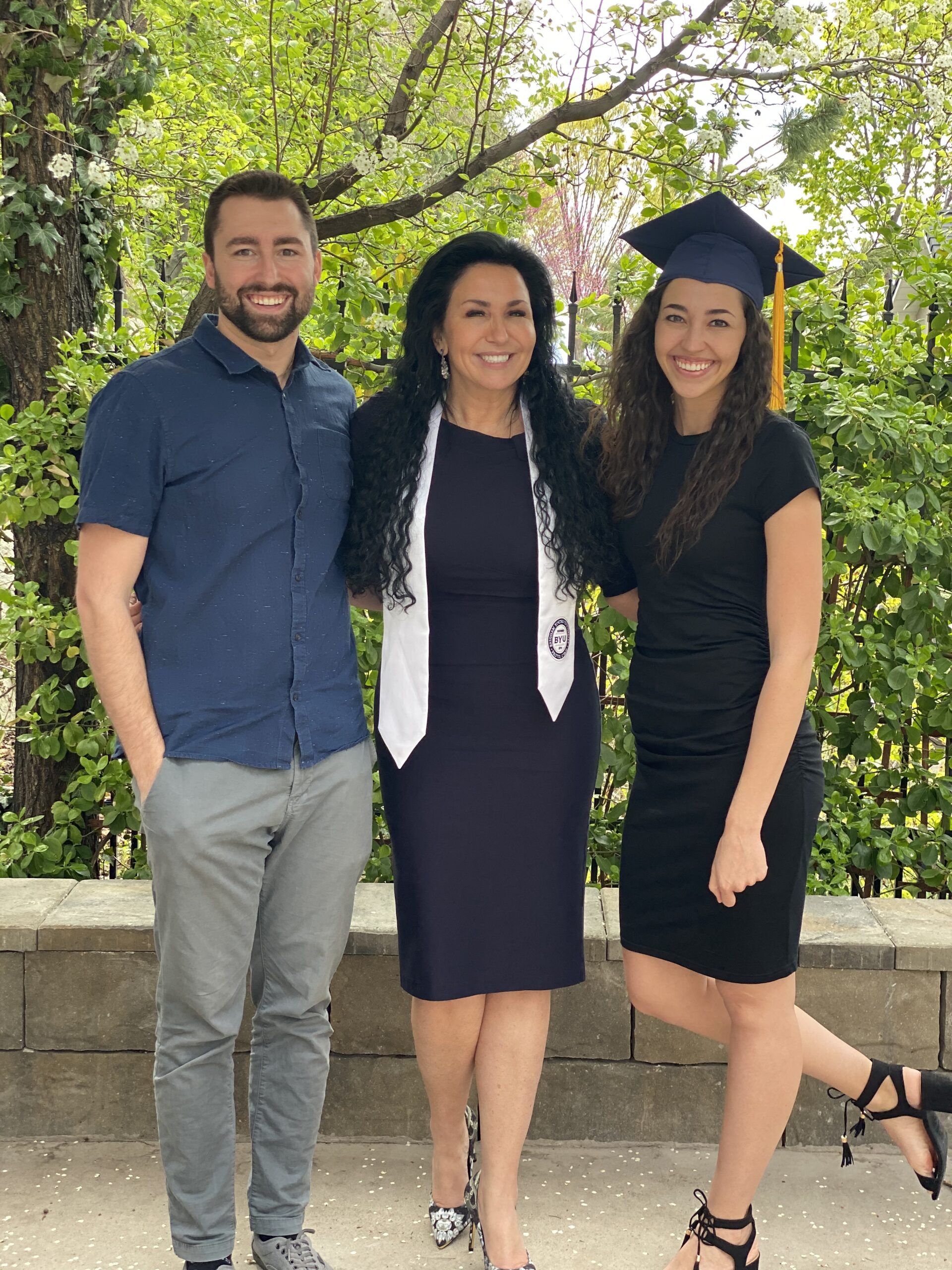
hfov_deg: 28.0
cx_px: 476
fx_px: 1907
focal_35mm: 52
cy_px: 635
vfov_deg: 36.8
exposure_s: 1/122
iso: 32
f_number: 2
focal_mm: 6
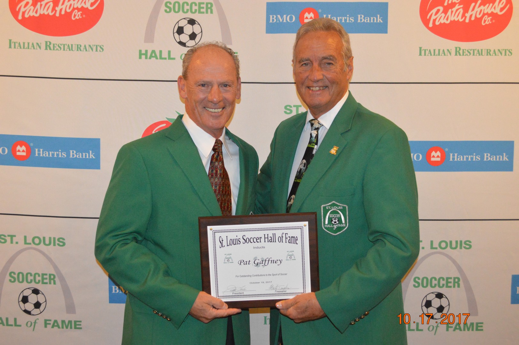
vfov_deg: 28.0
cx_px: 260
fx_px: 691
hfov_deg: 41.1
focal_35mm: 48
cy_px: 172
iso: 3200
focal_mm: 32
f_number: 4.8
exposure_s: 1/60
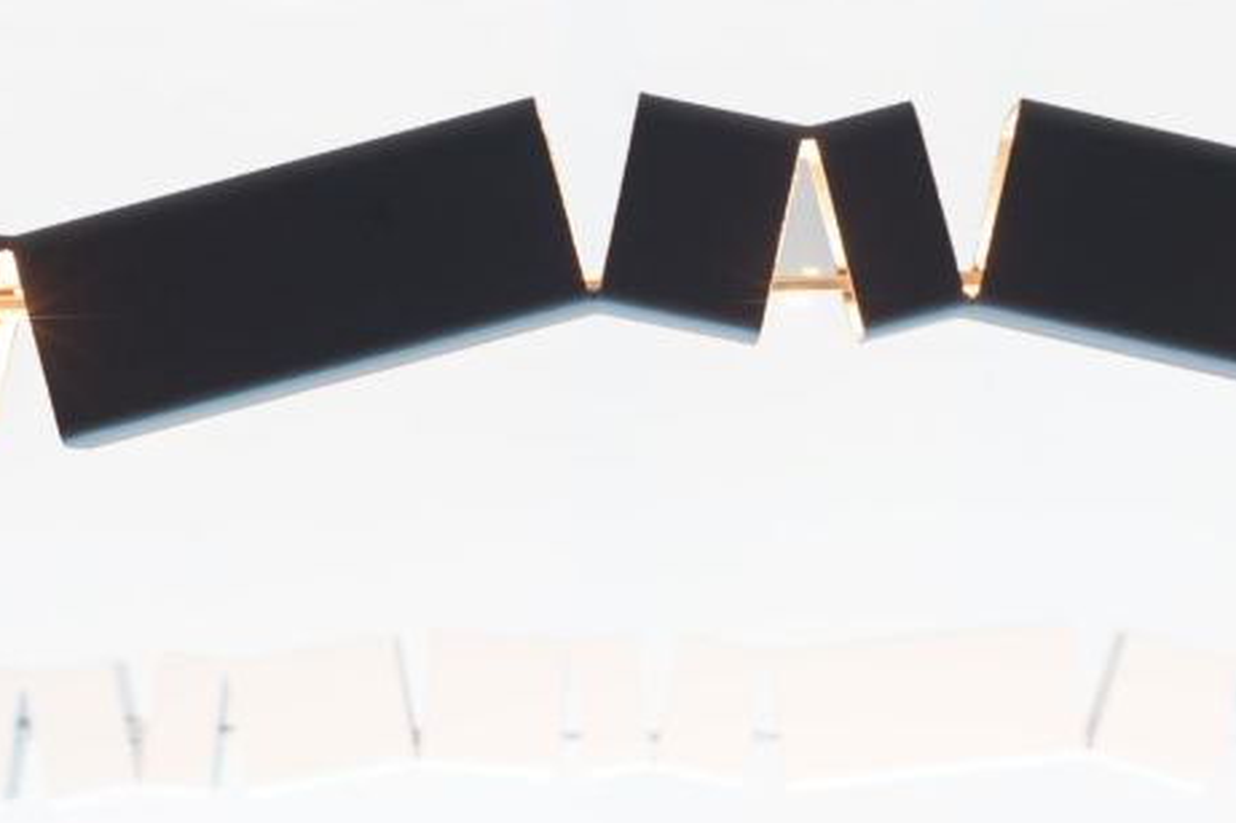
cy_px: 339
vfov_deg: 12.3
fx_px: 3809
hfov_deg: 18.4
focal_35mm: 111
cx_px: 614
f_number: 8
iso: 200
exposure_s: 1
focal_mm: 50
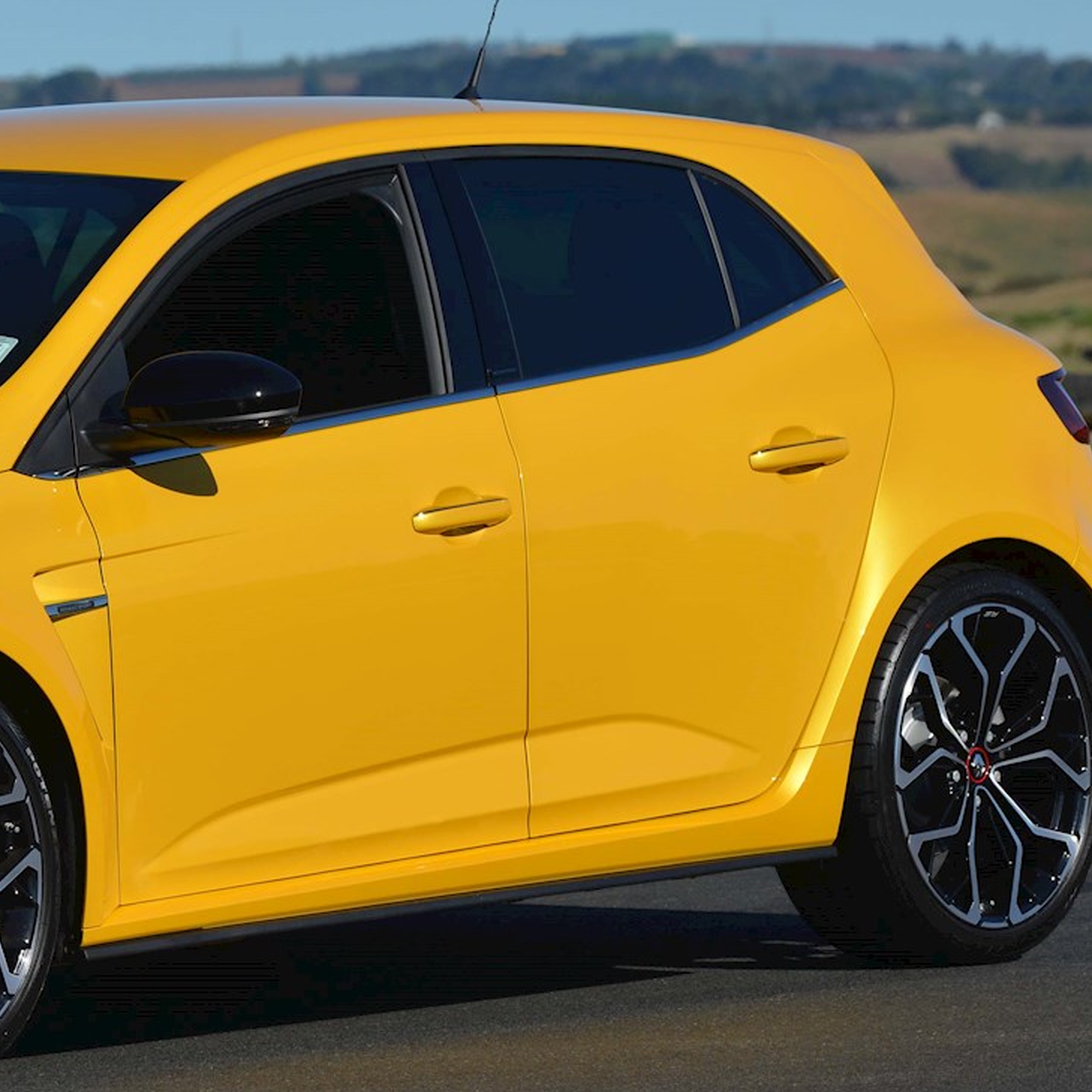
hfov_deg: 4.3
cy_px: 516
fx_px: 14562
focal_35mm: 408
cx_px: -55
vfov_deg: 4.3
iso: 200
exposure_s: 1/1000
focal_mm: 175
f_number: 8
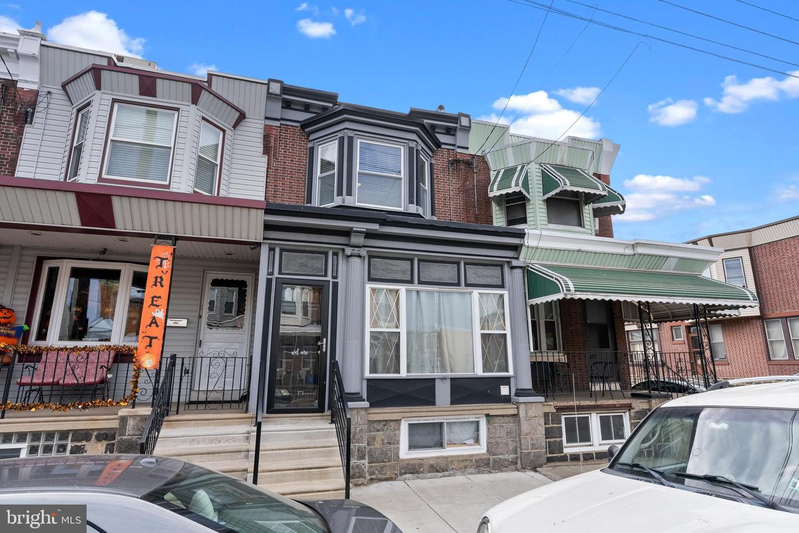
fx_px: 422
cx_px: 400
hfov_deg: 86.9
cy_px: 266
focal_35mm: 19
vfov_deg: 64.6
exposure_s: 1/250
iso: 800
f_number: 11
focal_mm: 19
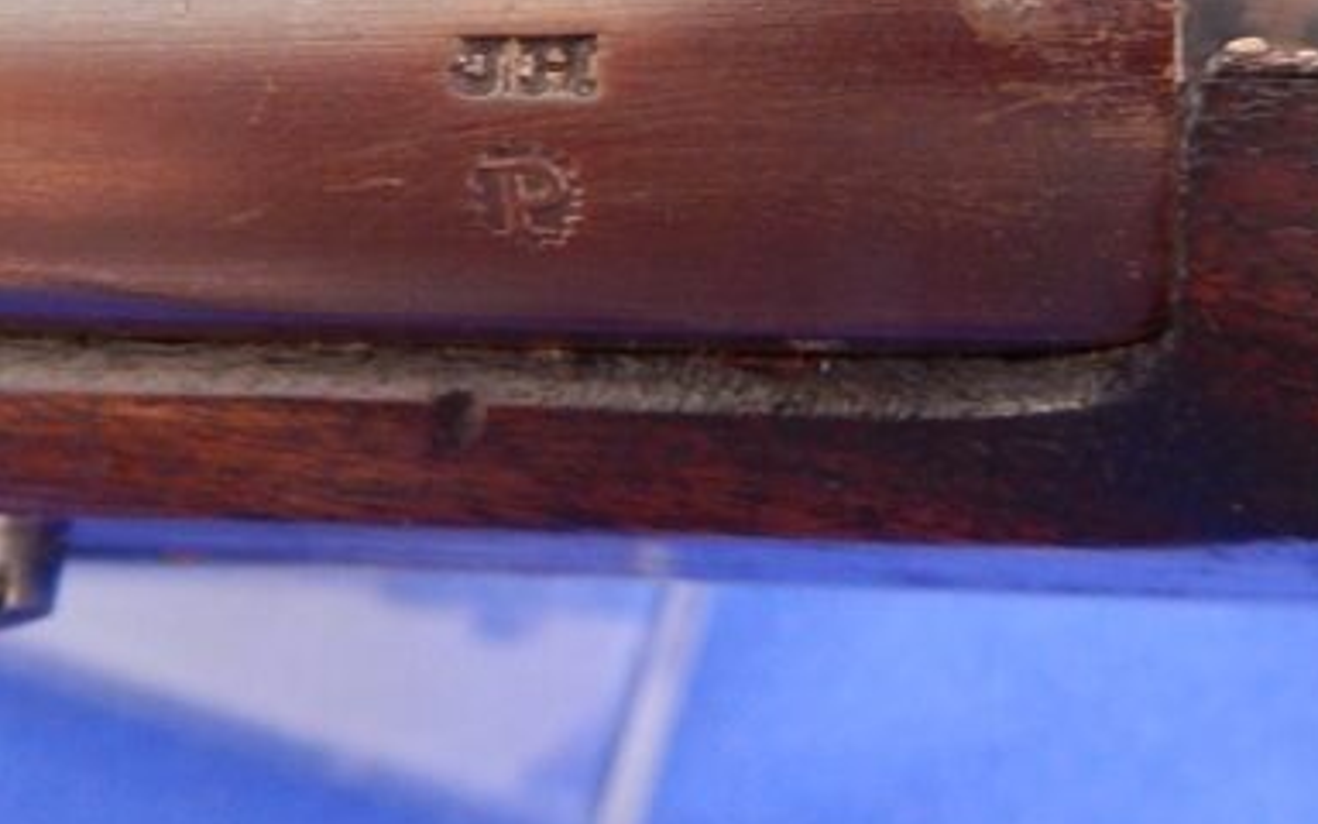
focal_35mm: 53
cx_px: 872
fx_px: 1904
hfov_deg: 37.8
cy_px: -127
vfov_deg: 22.7
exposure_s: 1/8
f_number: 3.1
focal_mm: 4.5
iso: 450
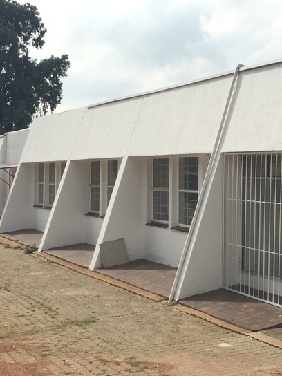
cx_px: 205
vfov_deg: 30.3
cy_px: 187
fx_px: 695
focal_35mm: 64
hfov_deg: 22.7
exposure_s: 1/3597
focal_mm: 4.15
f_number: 2.2
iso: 32
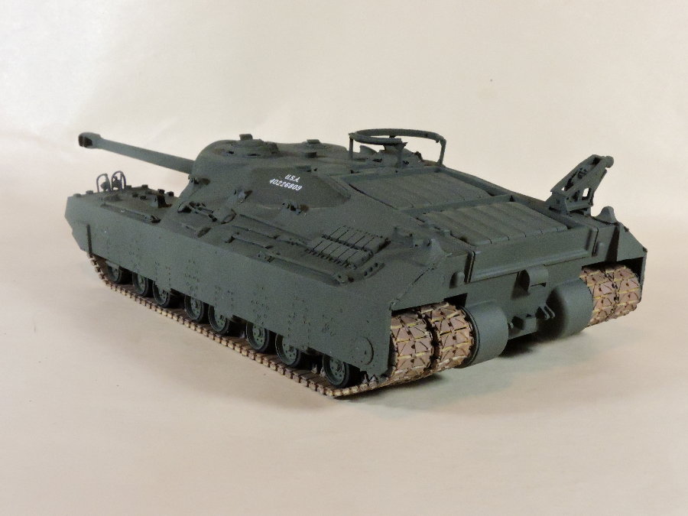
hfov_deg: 38.2
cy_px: 258
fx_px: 994
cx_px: 344
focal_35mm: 50
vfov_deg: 29.1
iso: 1600
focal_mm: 9
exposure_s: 1/100
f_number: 6.3
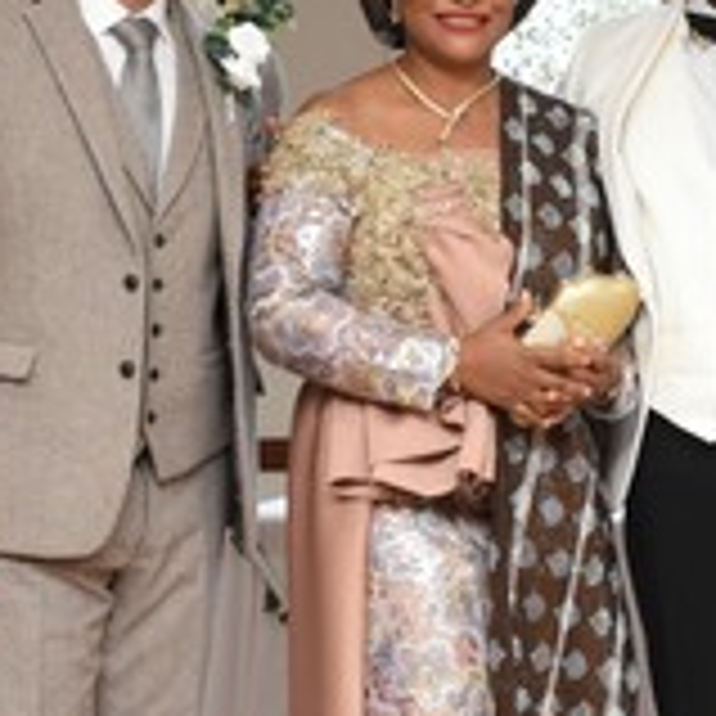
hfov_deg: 14.2
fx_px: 2785
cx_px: 835
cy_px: 495
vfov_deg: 14.6
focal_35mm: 119
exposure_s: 1/60
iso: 2000
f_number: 6.3
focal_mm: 31
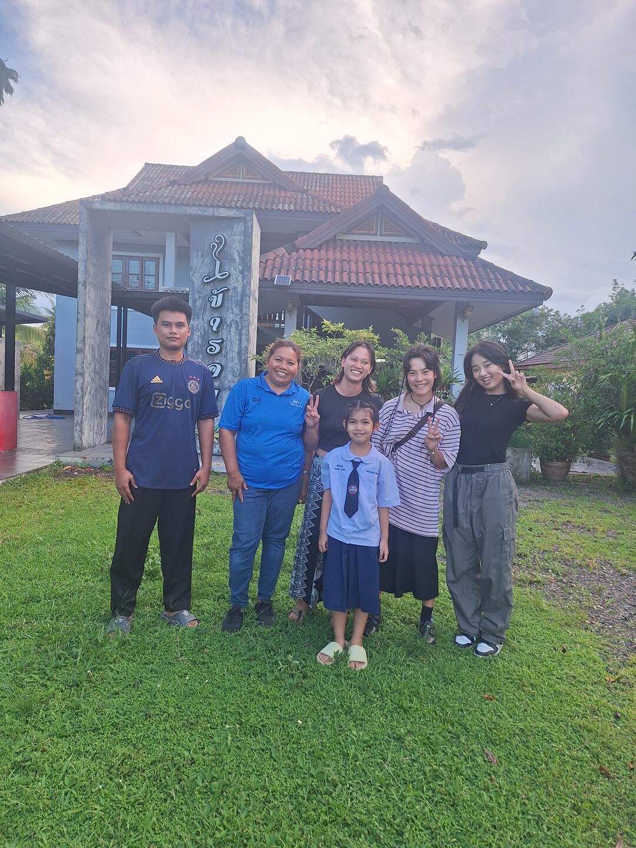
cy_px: 424
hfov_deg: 58.9
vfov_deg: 73.9
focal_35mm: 23
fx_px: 563
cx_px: 318
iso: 40
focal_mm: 5.54
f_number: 1.8
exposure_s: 1/244
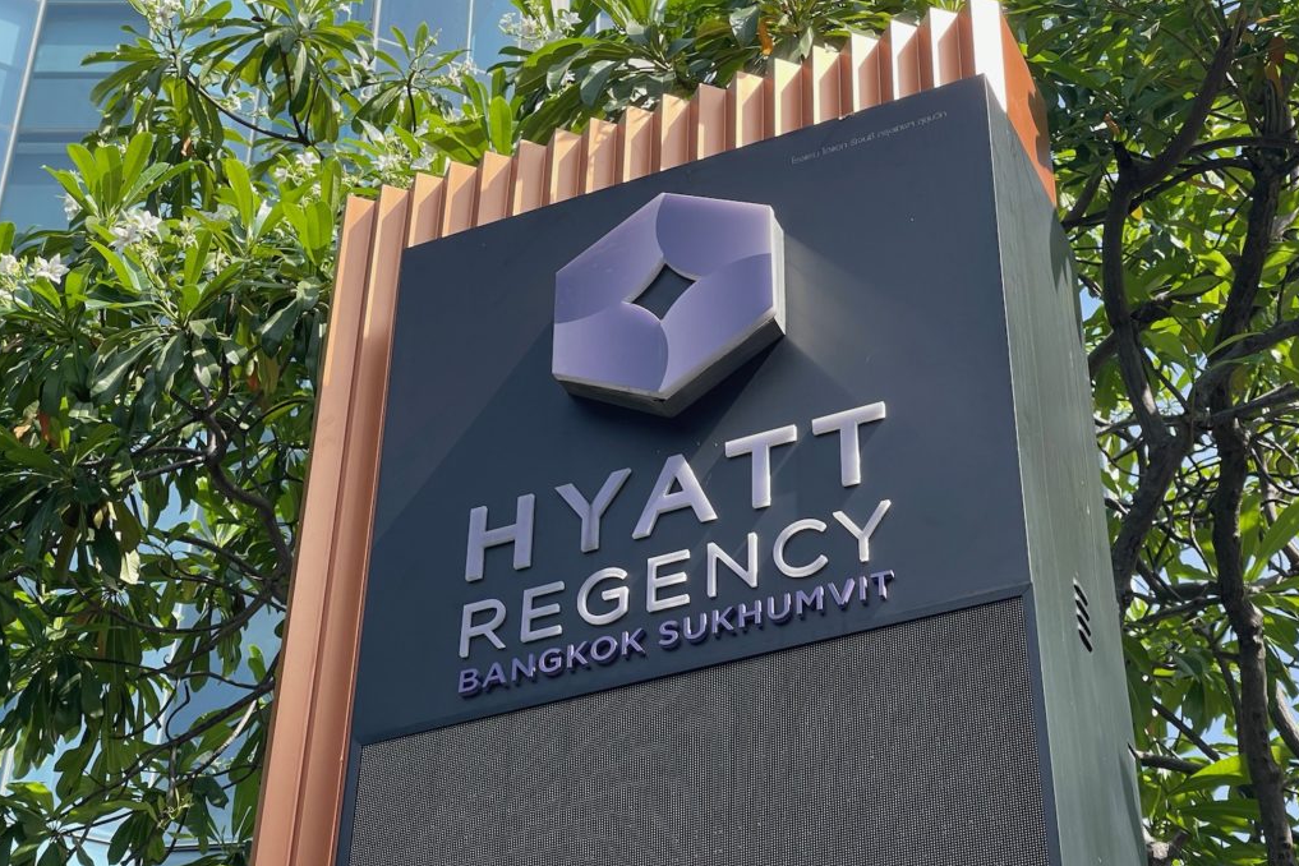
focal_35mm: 67
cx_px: 650
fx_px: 2417
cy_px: 386
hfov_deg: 30.1
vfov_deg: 20.3
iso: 20
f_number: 2.2
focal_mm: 7.5
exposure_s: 1/488
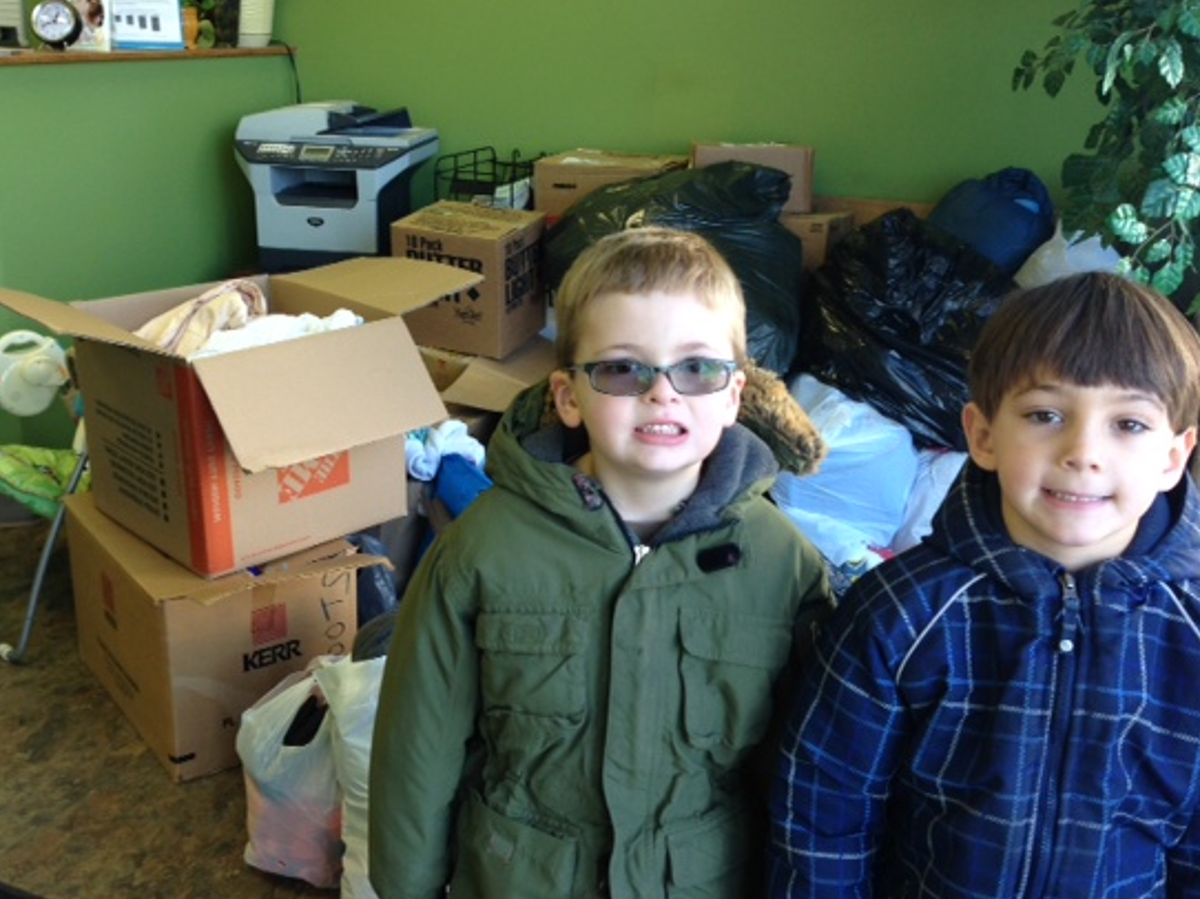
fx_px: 1351
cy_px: 487
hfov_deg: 47.7
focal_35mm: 39
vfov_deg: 36.8
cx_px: 516
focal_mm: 4.12
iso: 50
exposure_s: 1/40
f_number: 2.4
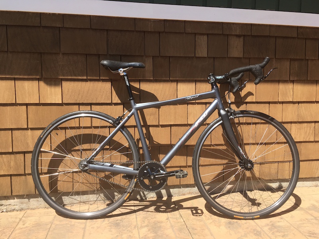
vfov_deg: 48.2
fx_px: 267
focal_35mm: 29
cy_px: 120
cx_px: 160
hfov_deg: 61.7
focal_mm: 4.15
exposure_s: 1/884
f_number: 2.2
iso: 25
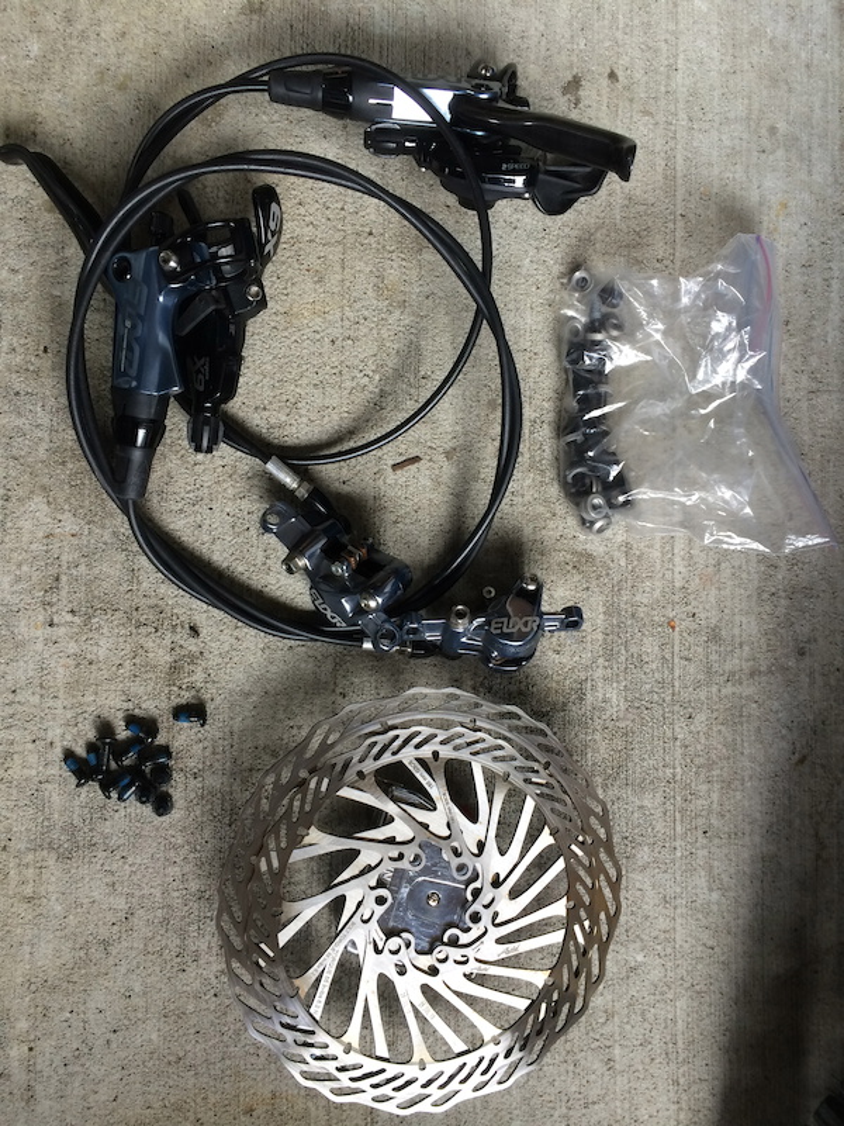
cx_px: 422
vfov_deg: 60.0
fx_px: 975
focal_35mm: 30
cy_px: 563
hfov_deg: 46.8
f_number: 2.2
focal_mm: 4.12
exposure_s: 1/40
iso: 40
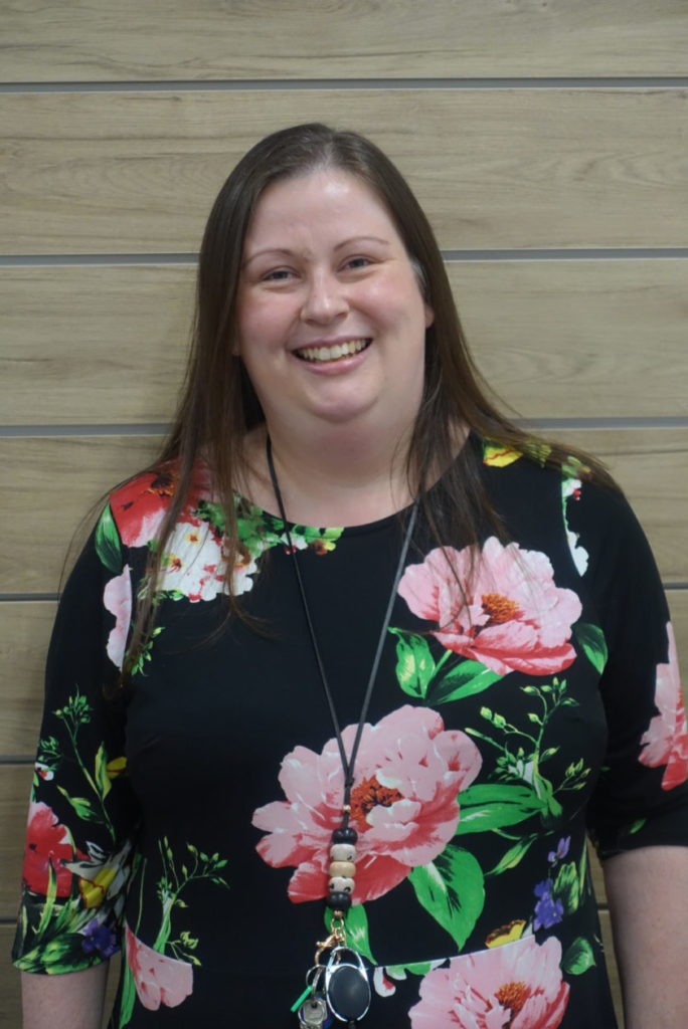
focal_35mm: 70
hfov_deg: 19.5
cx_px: 344
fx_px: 2004
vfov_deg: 28.8
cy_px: 514
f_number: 2.8
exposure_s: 1/100
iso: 800
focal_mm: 25.7
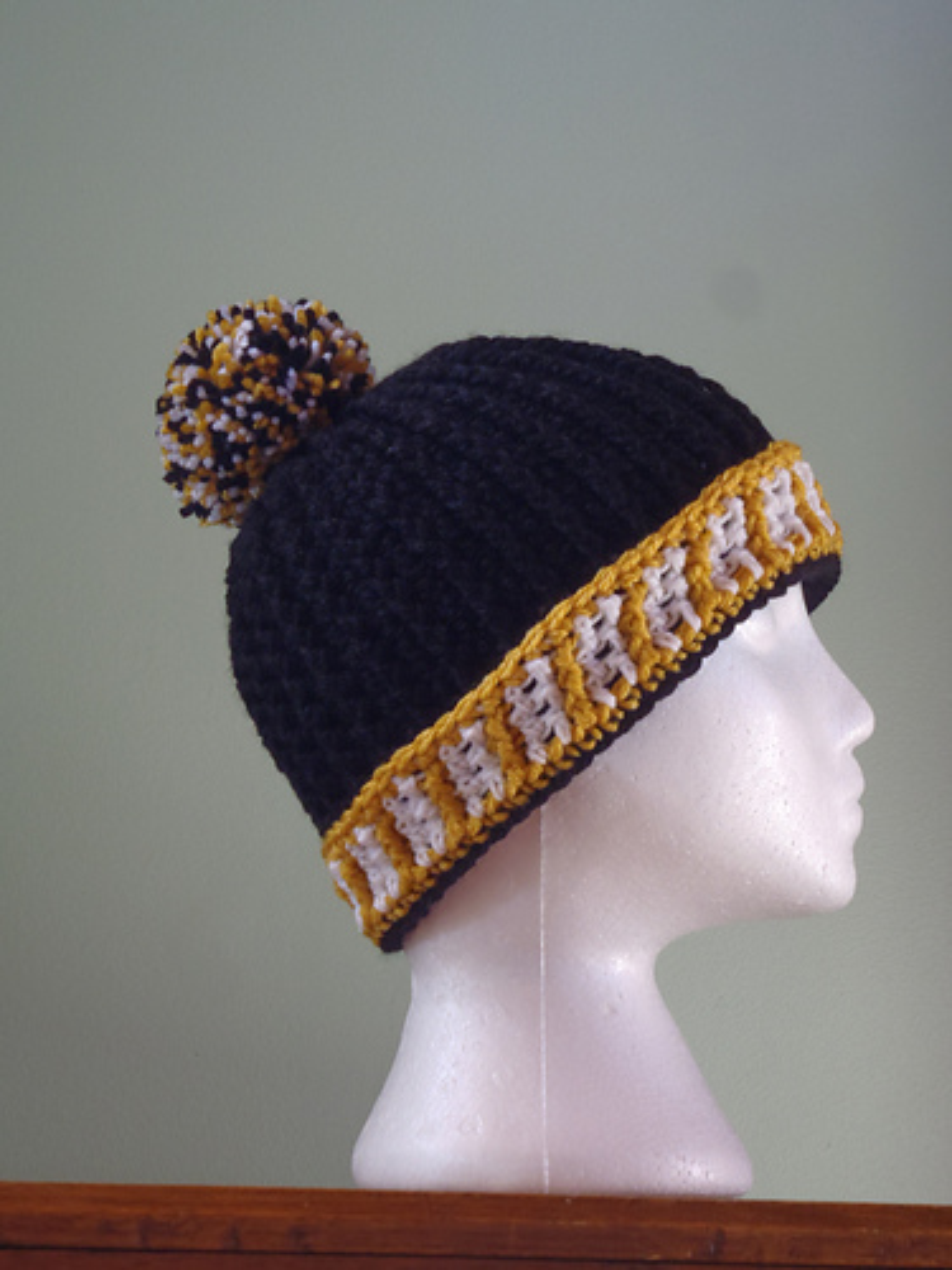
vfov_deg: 14.1
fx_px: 5134
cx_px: 476
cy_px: 635
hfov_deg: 10.6
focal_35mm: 140
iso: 200
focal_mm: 25
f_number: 5.9
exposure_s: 1/5
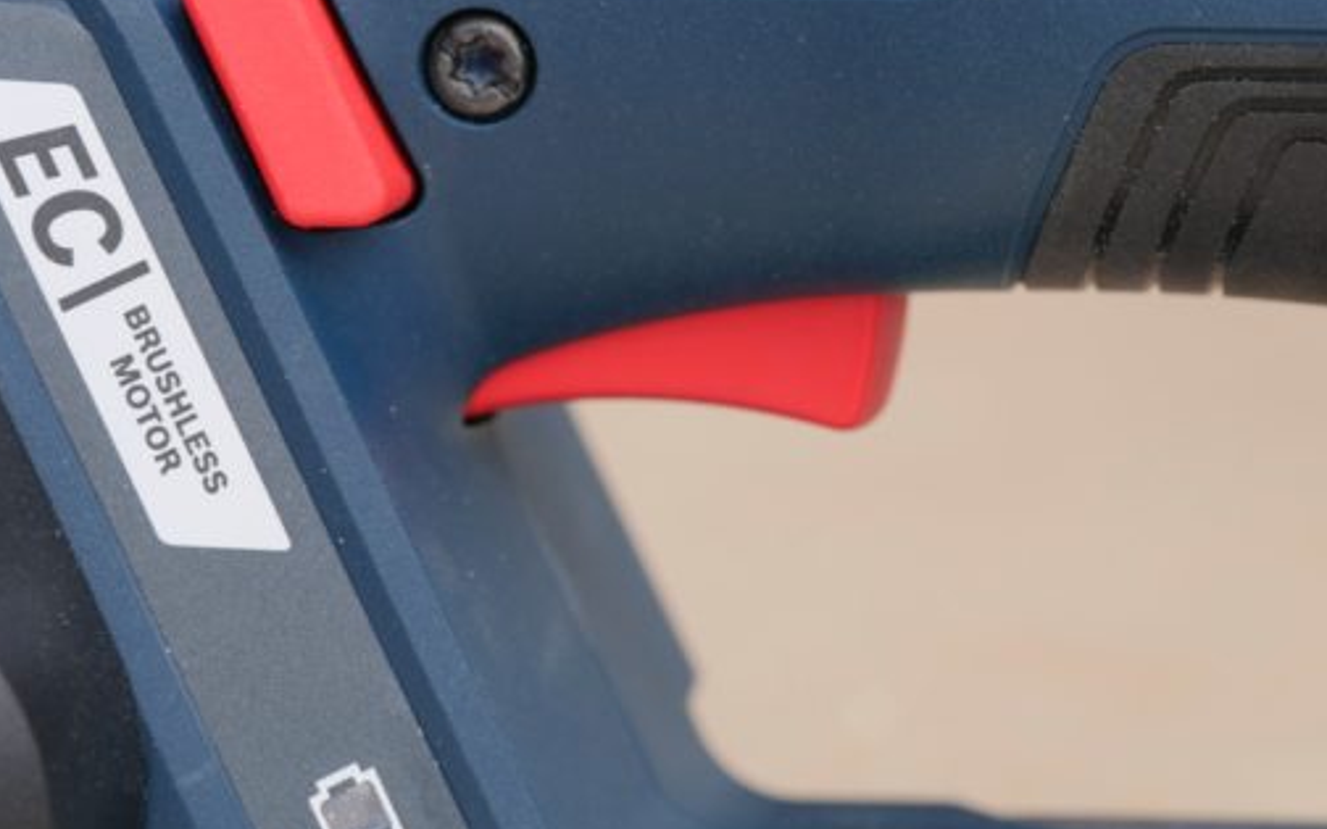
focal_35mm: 203
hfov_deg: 10.3
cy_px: 366
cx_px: 689
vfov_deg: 6.5
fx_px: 7342
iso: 200
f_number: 5.4
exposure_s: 1/400
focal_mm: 77
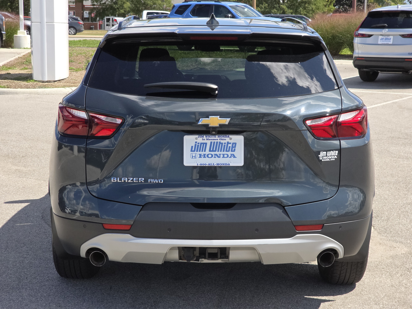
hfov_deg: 28.2
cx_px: 206
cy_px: 154
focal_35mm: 69
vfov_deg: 21.3
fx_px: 821
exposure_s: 1/1245
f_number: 2.4
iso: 50
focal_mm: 7.9
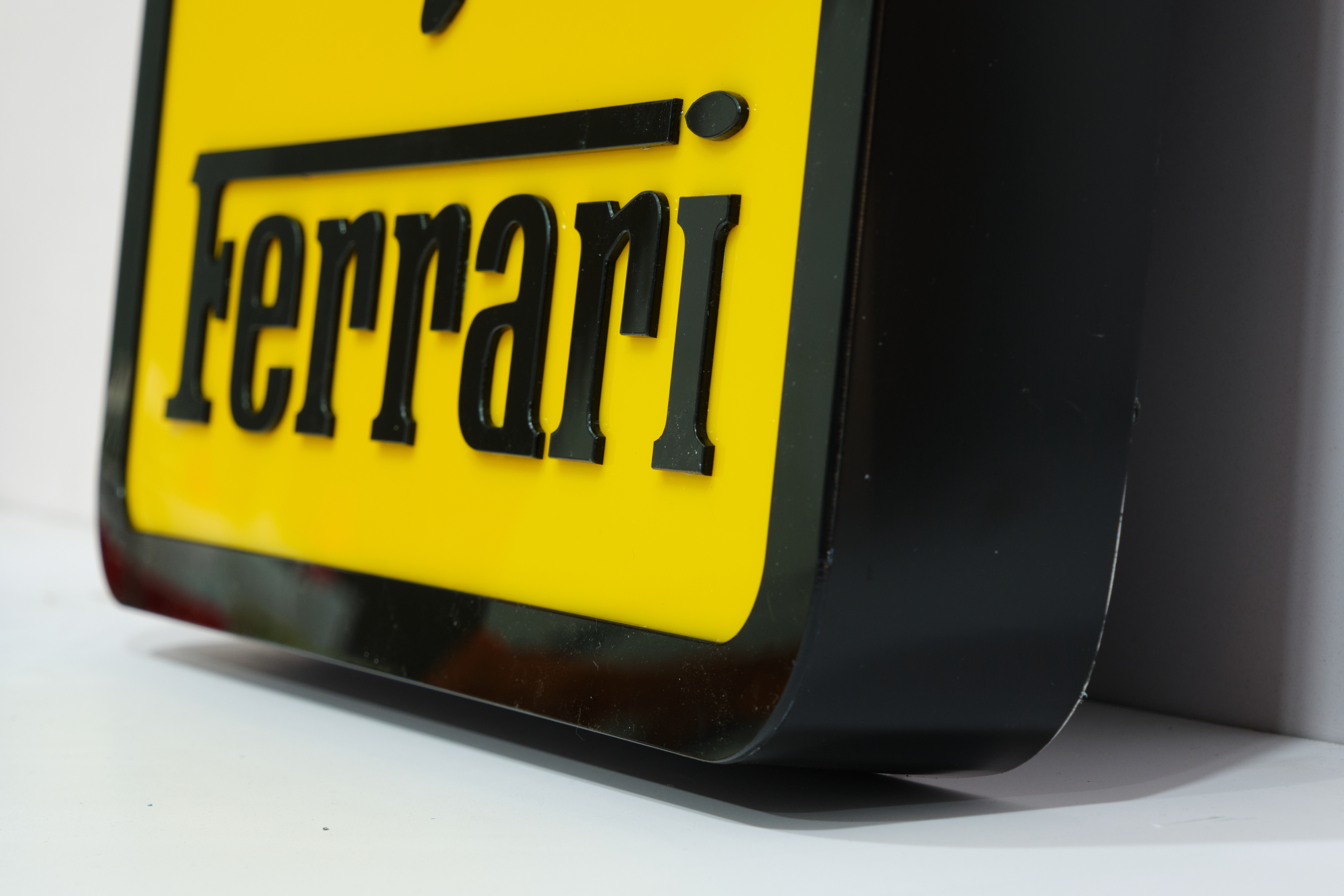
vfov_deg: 14.4
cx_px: 672
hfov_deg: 21.5
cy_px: 448
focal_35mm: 95
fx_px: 3546
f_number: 8
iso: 500
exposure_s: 1/1.59
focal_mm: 63
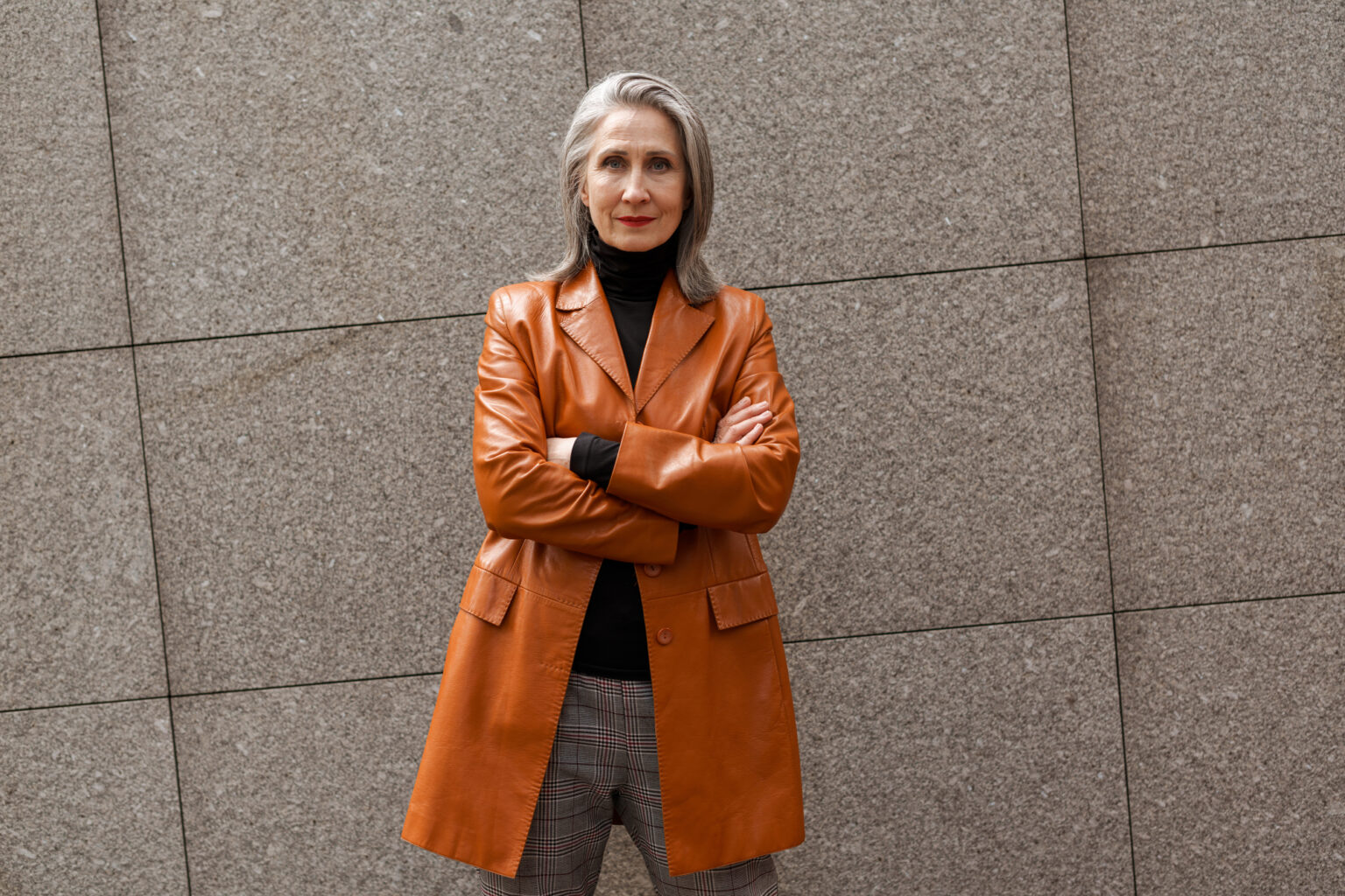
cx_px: 672
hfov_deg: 39.6
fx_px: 1868
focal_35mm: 50
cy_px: 448
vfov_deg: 27.0
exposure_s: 1/320
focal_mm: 50
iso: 200
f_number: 2.8
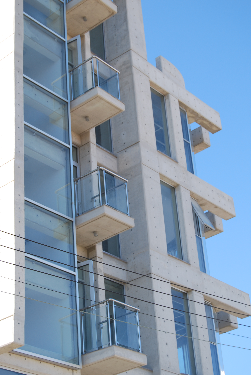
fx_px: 788
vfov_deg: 26.8
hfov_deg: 18.1
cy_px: 182
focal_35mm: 76
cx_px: 121
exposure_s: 1/160
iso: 100
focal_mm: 45
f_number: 6.3
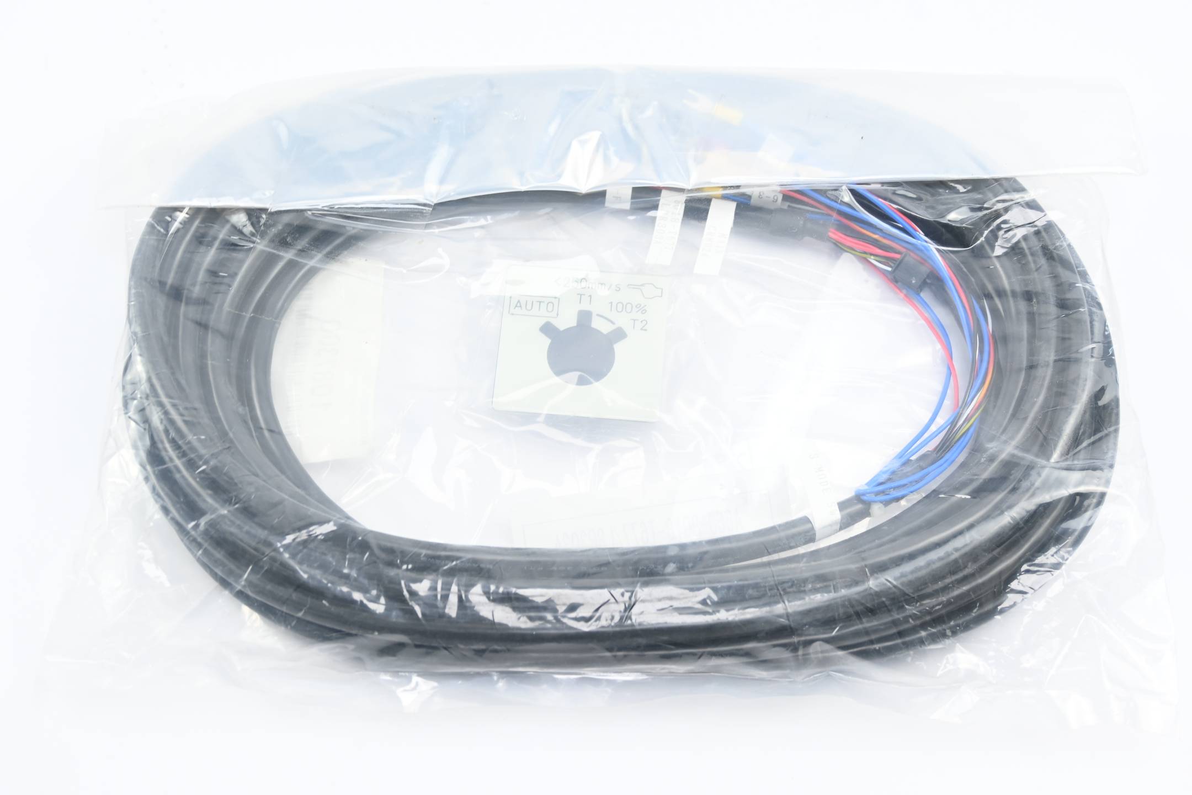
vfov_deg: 24.4
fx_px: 1838
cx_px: 596
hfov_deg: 35.9
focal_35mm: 56
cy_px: 398
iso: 250
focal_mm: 37
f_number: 5.3
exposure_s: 1/60
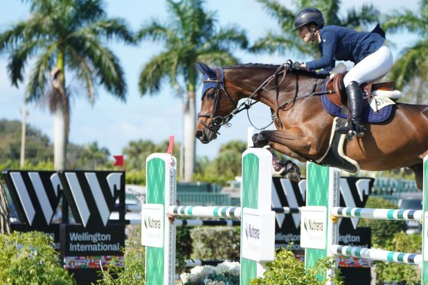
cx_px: 305
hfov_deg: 7.6
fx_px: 3234
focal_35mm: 272
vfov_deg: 5.1
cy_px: 172
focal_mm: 168
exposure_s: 1/1000
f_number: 5.6
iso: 250
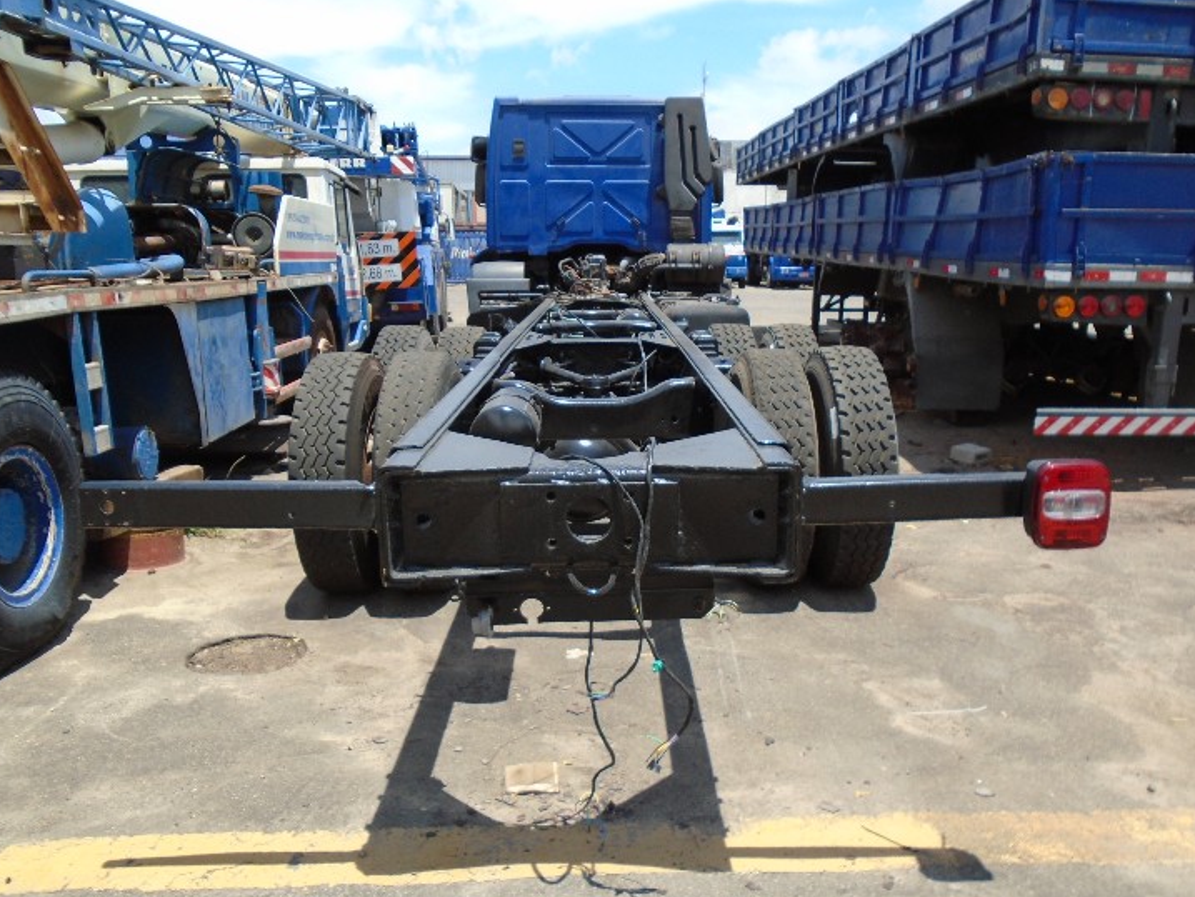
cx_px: 640
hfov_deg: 61.6
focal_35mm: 29
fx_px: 1001
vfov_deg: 48.2
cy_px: 465
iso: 100
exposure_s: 1/800
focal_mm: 4.6
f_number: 3.2
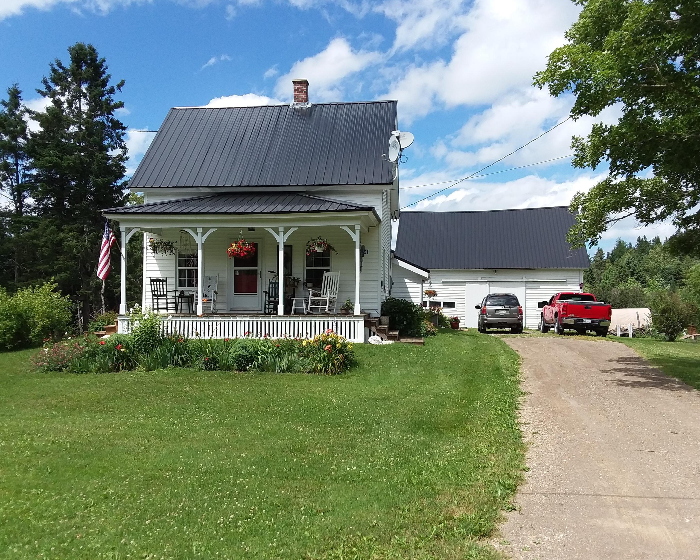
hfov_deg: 60.4
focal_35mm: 29
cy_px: 283
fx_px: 601
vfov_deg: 50.0
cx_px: 337
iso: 50
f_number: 1.9
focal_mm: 2.91
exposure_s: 1/1495
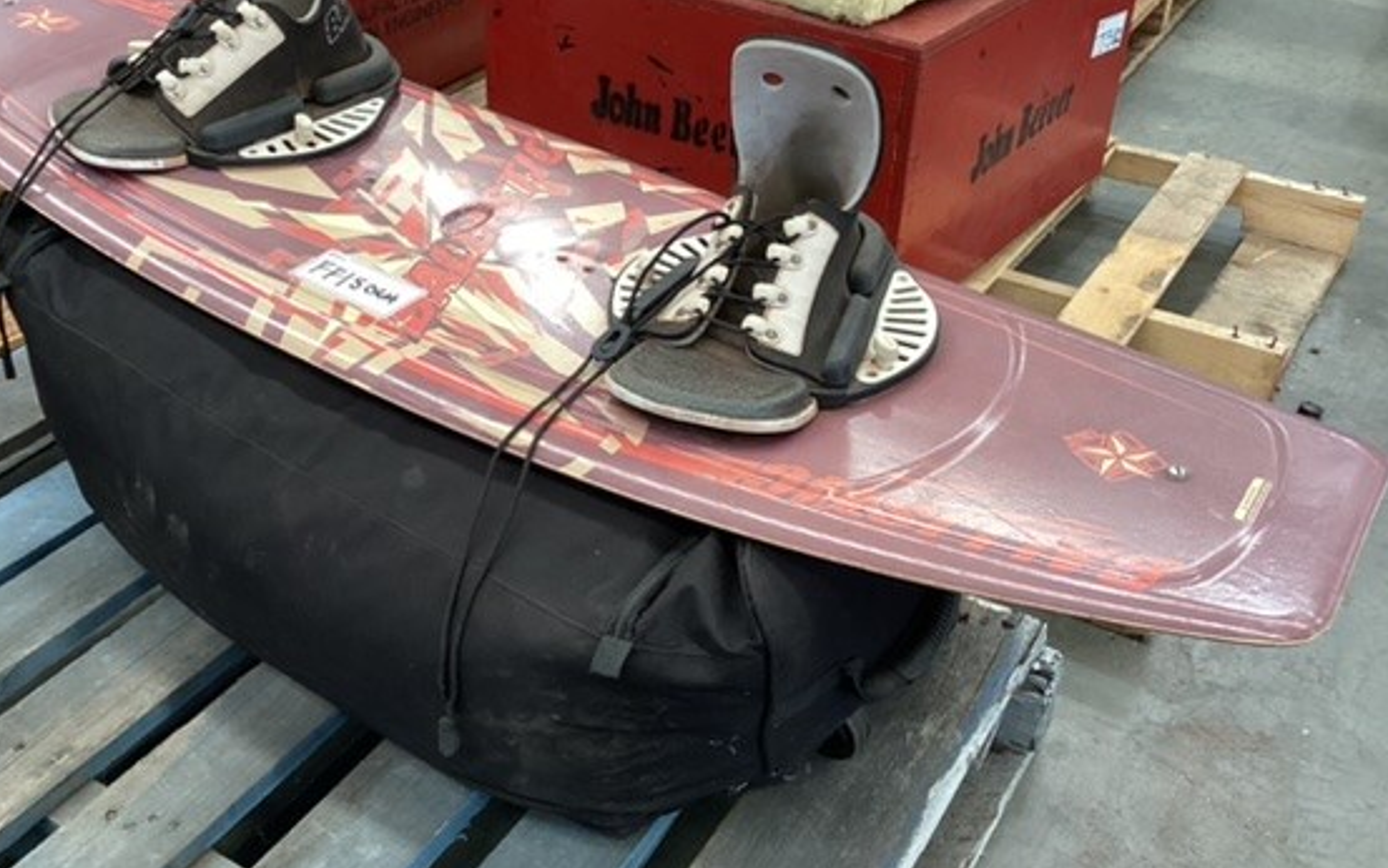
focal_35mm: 38
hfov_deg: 51.3
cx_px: 590
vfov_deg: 33.5
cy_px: 356
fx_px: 1438
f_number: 2.4
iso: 100
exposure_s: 1/50
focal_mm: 3.3
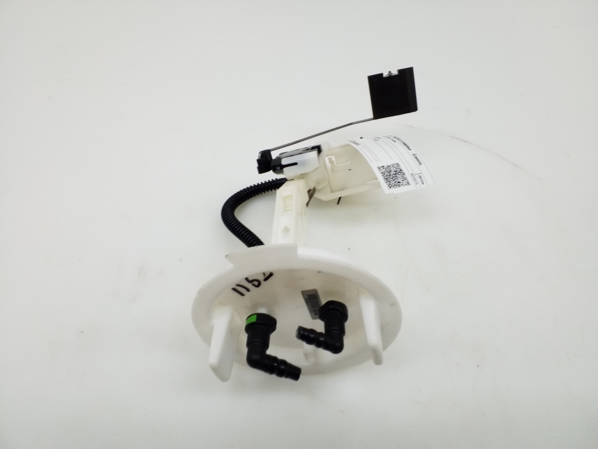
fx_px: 466
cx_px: 299
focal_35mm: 27
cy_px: 224
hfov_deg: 65.3
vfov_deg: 51.4
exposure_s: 1/50
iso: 64
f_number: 1.9
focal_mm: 3.6
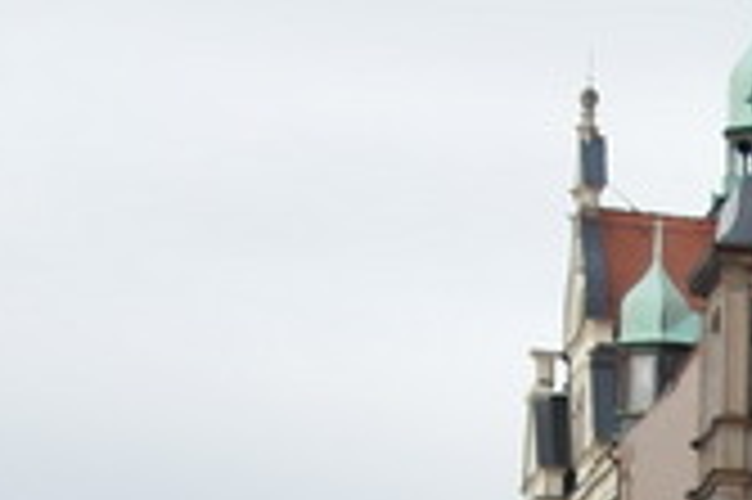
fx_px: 3464
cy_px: 1318
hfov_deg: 11.3
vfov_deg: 7.5
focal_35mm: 166
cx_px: 1481
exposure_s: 1/200
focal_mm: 18
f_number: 4
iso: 200
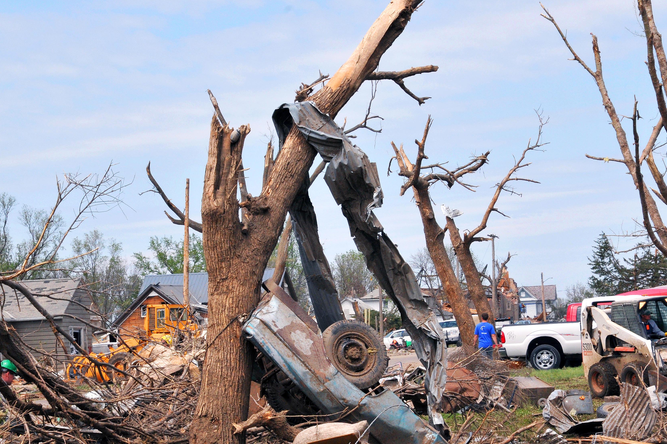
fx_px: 2001
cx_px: 328
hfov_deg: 18.9
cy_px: 271
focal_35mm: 108
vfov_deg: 12.7
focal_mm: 56
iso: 400
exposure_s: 1/250
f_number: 18
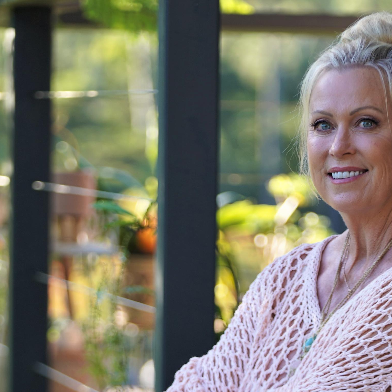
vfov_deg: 5.9
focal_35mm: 297
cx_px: 163
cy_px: 398
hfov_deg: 5.9
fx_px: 3805
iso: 100
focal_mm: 107
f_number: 2.8
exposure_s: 1/250
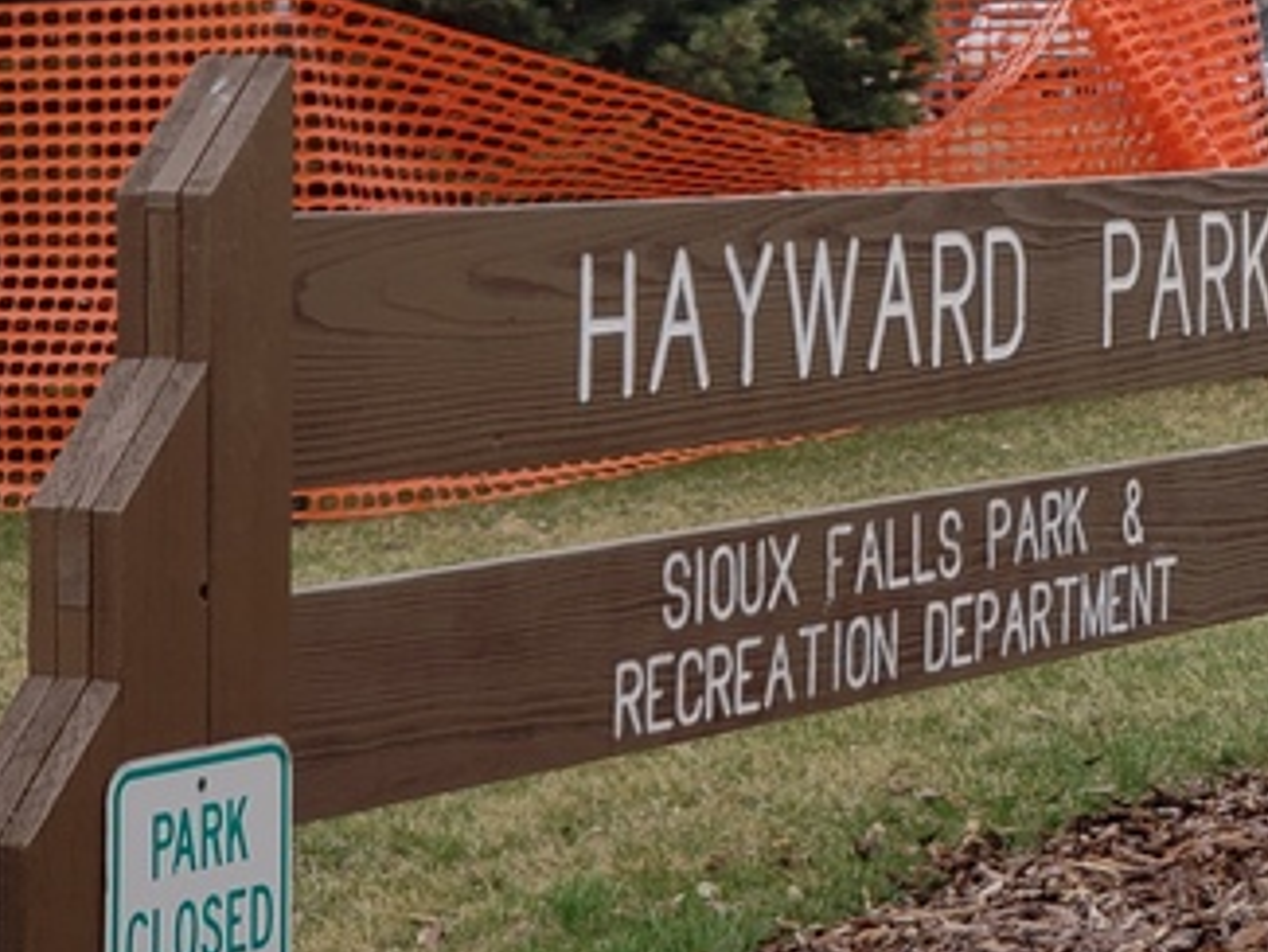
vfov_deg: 9.2
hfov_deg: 12.0
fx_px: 5863
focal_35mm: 160
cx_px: 1678
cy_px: 0
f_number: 2.4
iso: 32
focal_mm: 6
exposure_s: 1/241
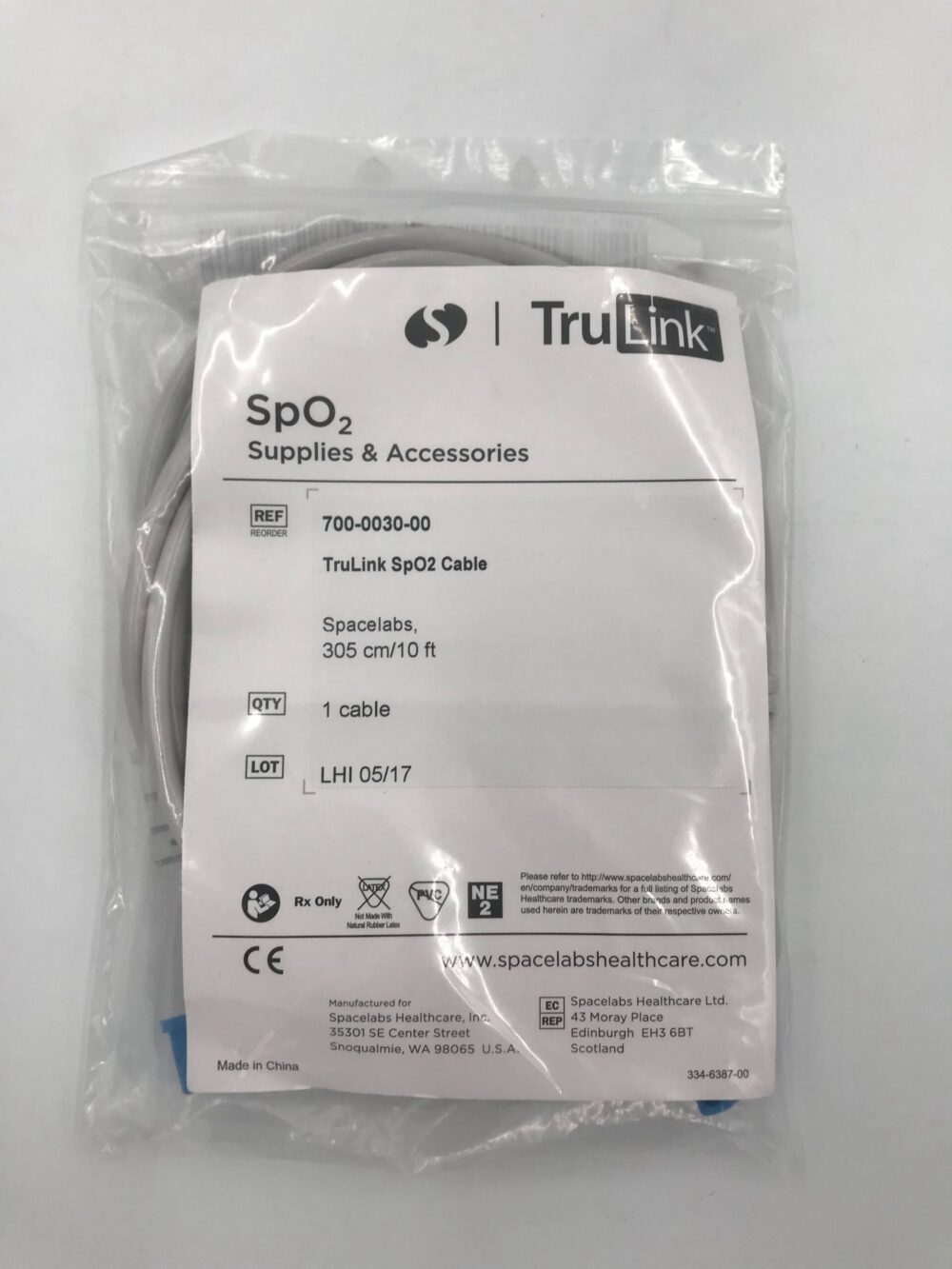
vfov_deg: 63.4
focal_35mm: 28
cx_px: 476
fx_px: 1027
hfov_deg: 49.8
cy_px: 634
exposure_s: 1/198
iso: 20
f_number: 1.8
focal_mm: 3.99
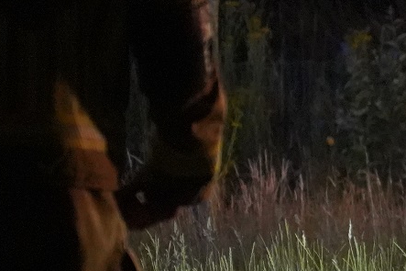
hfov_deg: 4.9
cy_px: 190
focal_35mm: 416
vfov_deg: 3.3
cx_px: 822
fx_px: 4690
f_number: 4
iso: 12800
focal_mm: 96
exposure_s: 1/160
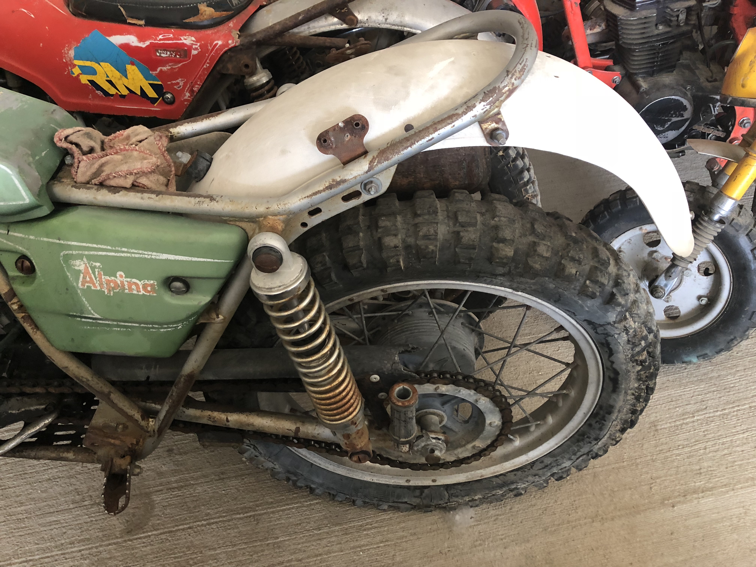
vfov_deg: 48.2
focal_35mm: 29
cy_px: 284
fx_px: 633
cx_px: 378
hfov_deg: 61.7
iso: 50
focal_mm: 3.99
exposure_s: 1/15
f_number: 1.8
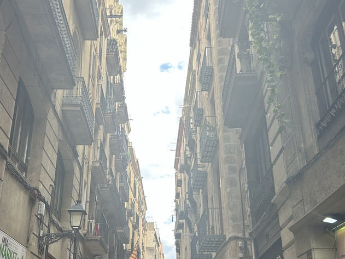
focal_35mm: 44
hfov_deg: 42.9
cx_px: 156
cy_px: 143
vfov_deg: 32.8
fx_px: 438
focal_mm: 5.7
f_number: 1.5
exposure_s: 1/723
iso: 50
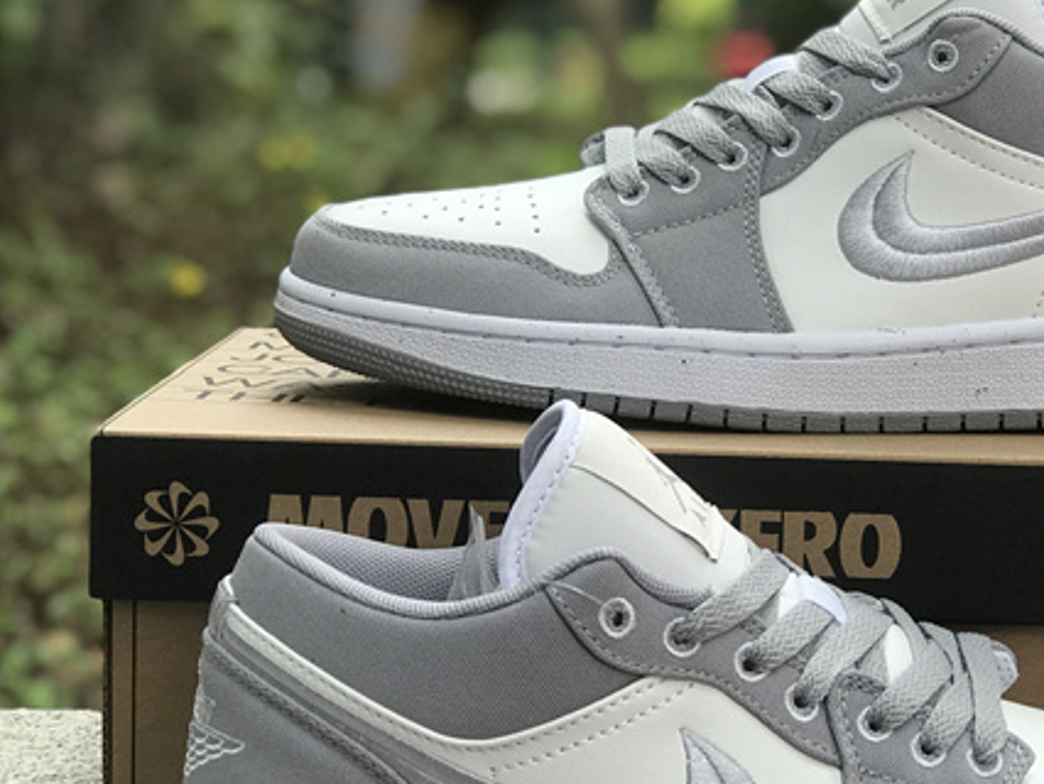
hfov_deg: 19.7
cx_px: 792
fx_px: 2987
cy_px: 459
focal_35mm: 99
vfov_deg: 14.9
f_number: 2.8
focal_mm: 6.6
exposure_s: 1/100
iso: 32
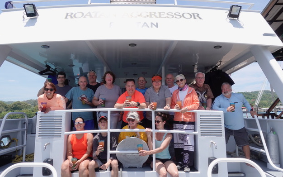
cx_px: 142
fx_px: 193
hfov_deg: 72.6
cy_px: 82
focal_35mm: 25
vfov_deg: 49.2
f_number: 4
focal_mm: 8.8
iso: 125
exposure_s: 1/800
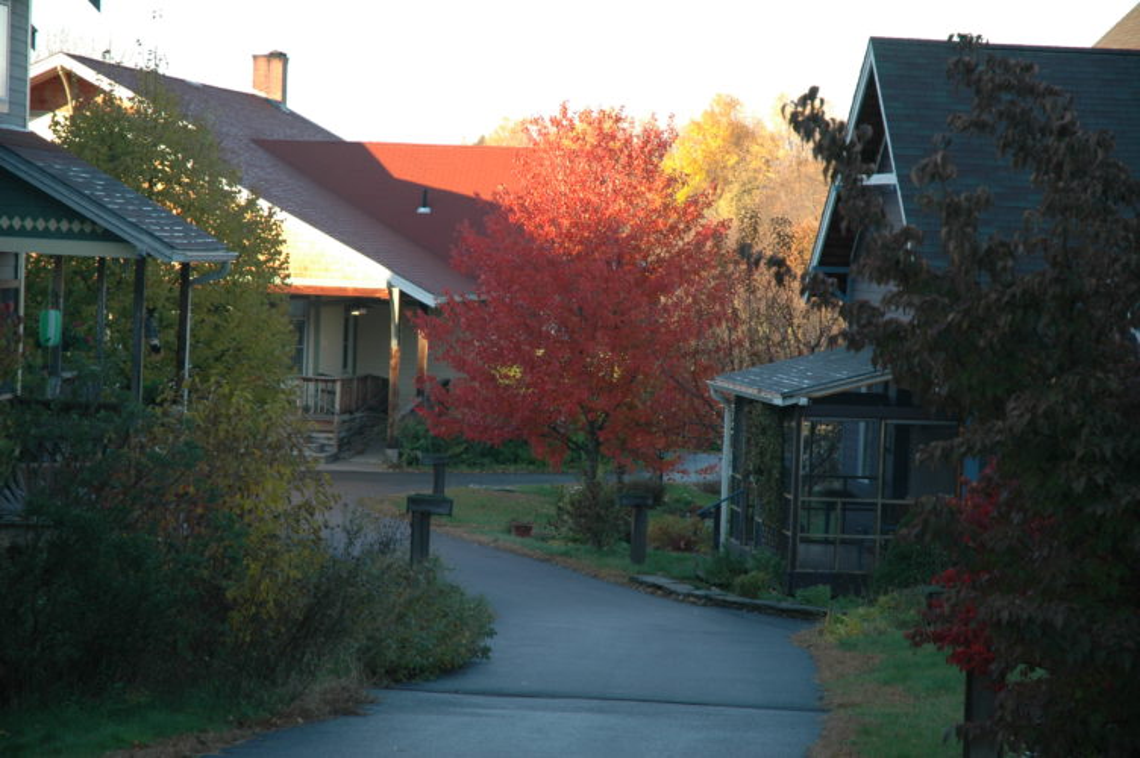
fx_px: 3322
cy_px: 379
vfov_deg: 13.0
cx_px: 570
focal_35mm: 105
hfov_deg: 19.5
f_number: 4.5
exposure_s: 1/160
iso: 200
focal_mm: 70
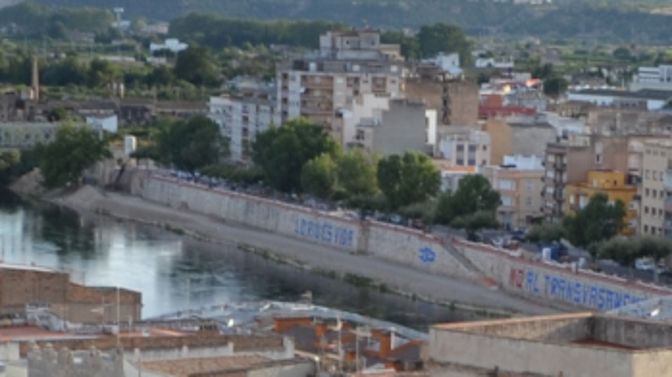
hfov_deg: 13.2
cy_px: 551
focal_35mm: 162
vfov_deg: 7.4
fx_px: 2886
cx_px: 522
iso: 100
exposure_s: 1/160
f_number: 6.3
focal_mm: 18
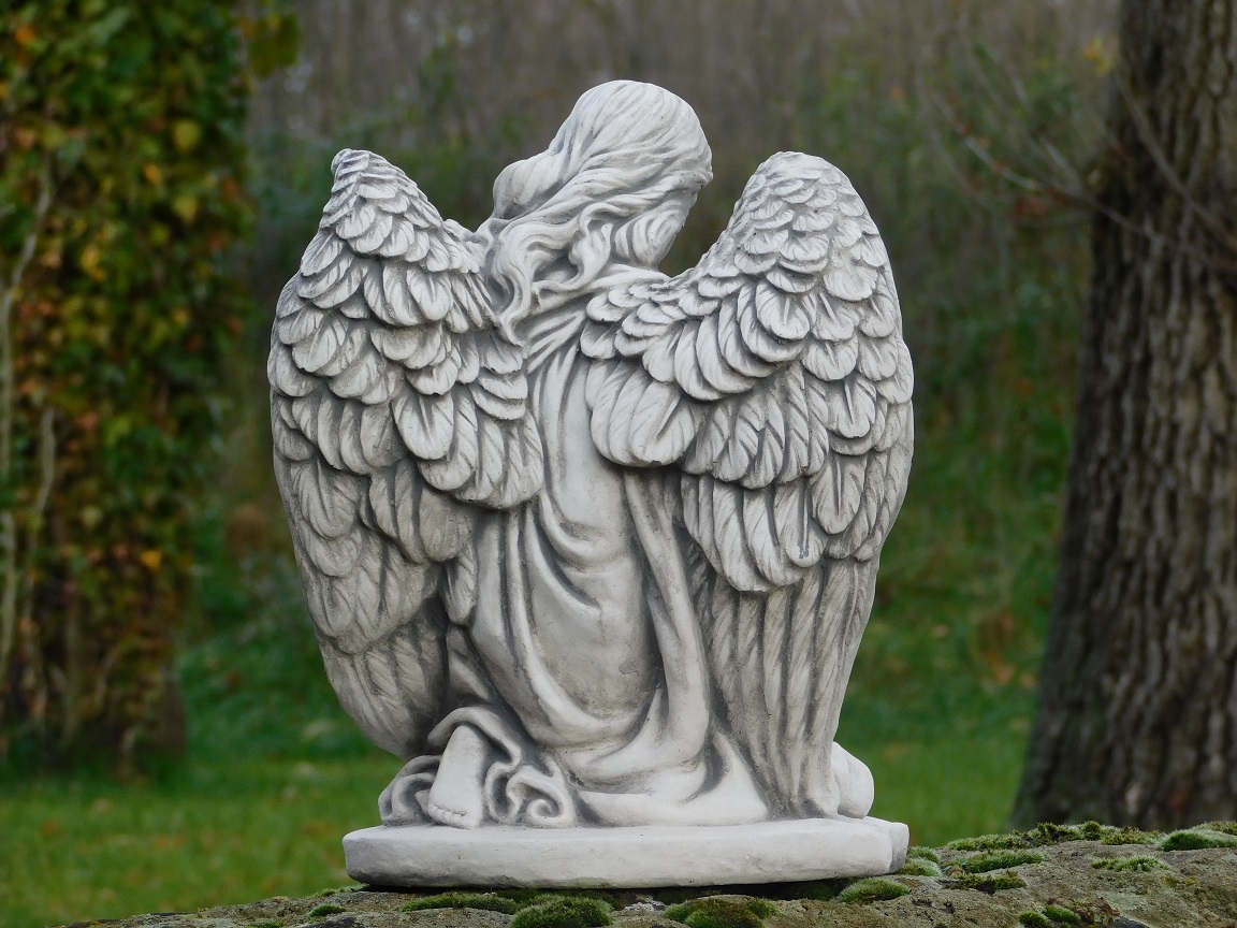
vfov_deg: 6.4
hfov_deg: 8.5
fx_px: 8291
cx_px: 618
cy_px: 464
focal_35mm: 232
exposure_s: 1/80
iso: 125
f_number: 5.6
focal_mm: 41.3
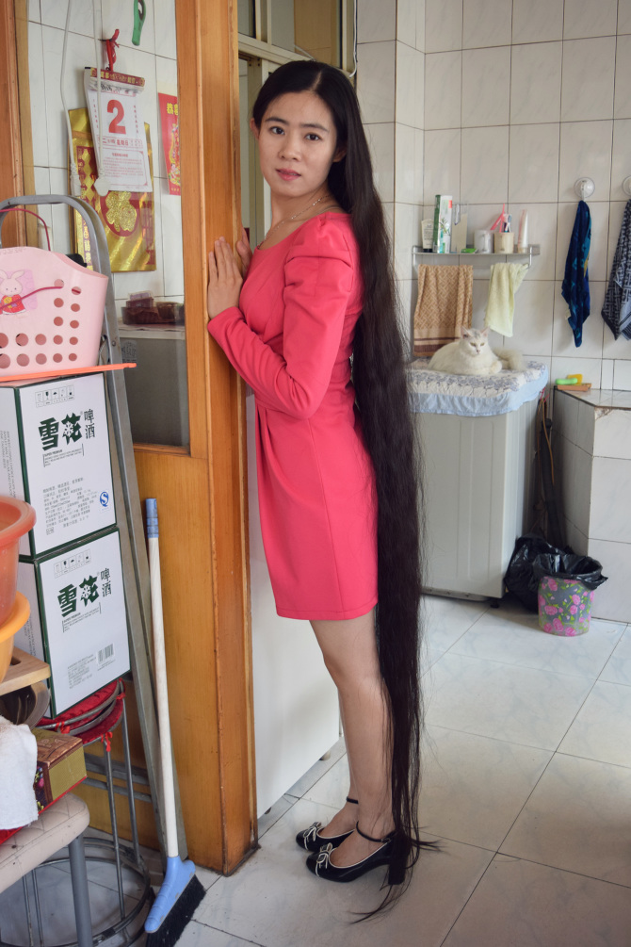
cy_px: 474
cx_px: 316
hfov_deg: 36.9
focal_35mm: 36
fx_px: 946
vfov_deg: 53.1
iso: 560
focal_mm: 24
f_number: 4
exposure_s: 1/60
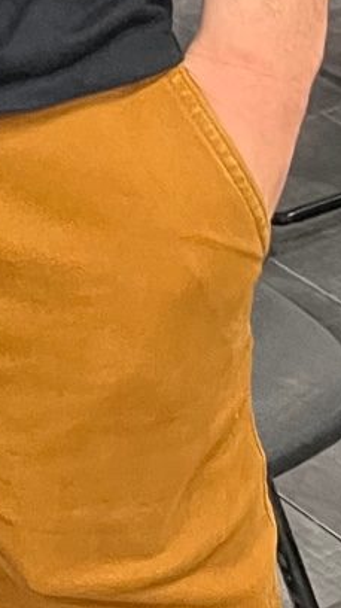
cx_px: -779
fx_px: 2254
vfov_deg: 13.2
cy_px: -617
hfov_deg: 7.4
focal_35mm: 140
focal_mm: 5.1
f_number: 1.6
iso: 250
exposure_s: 1/60
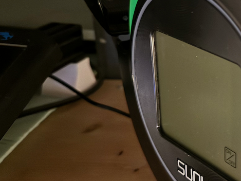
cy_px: 67
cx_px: 302
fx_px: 432
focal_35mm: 62
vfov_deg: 23.6
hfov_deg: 26.9
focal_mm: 6.86
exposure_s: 1/14
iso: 2500
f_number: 1.78
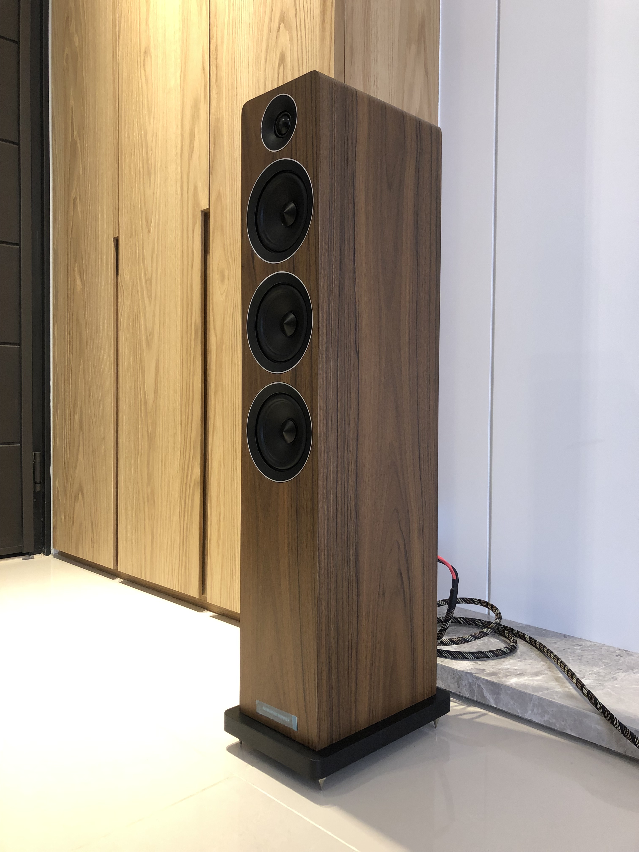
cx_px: 320
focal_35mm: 28
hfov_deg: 49.7
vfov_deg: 63.4
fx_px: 689
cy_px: 426
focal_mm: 3.99
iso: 64
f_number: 1.8
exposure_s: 1/15
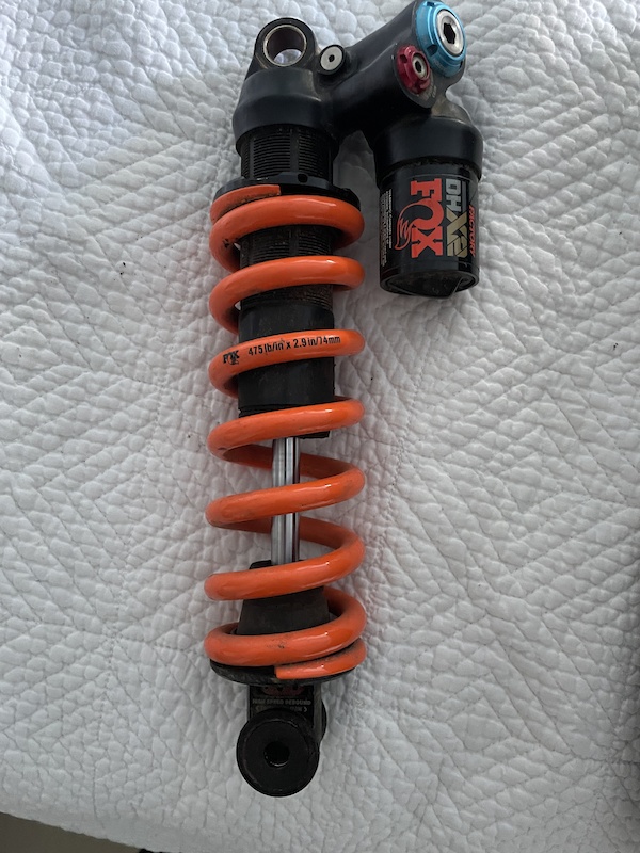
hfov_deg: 53.1
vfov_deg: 67.3
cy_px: 426
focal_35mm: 26
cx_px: 320
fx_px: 641
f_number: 1.6
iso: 500
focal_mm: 4.2
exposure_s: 1/60
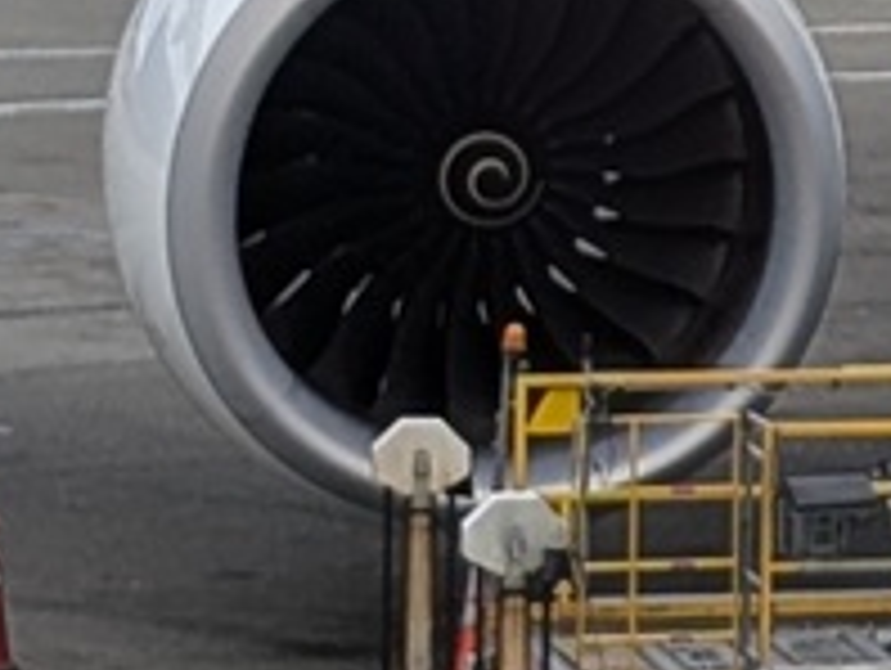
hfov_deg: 5.1
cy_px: -155
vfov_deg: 4.0
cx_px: 2380
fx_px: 9587
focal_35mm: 372
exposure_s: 1/179
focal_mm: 6.9
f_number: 1.68
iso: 25
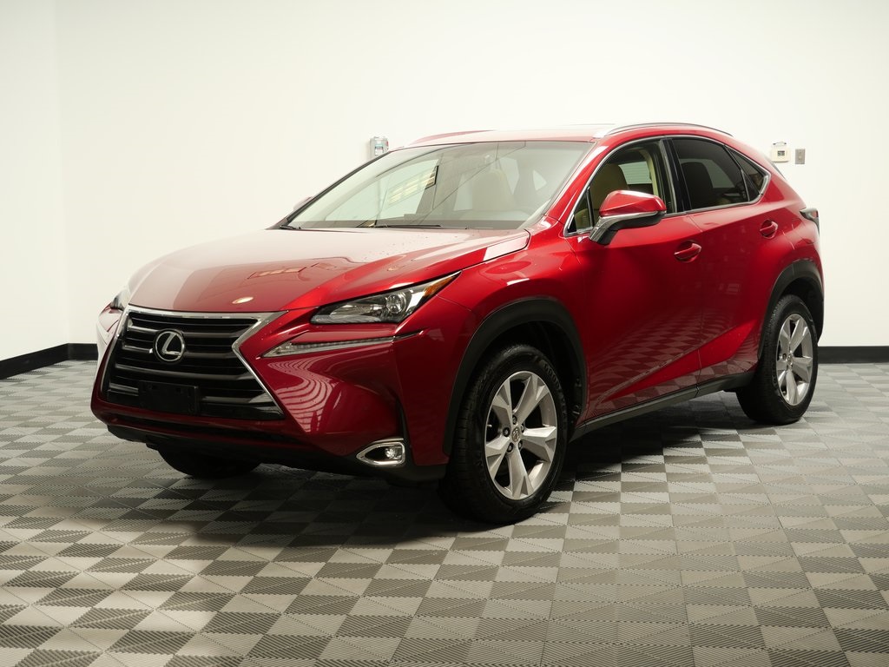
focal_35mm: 50
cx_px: 444
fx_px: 1284
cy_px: 334
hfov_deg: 38.2
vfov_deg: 29.1
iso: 250
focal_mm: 25
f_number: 5
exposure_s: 1/250
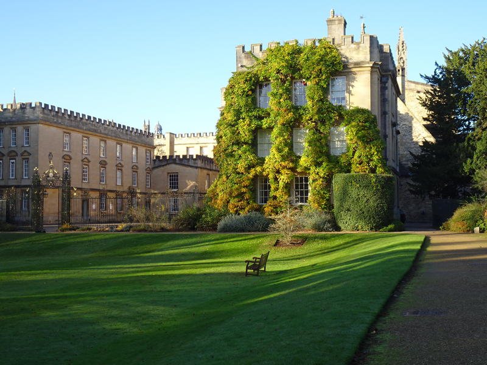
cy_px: 182
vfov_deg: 32.9
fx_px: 619
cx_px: 244
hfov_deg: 42.9
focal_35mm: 44
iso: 80
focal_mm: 7.58
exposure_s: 1/160
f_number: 4.5
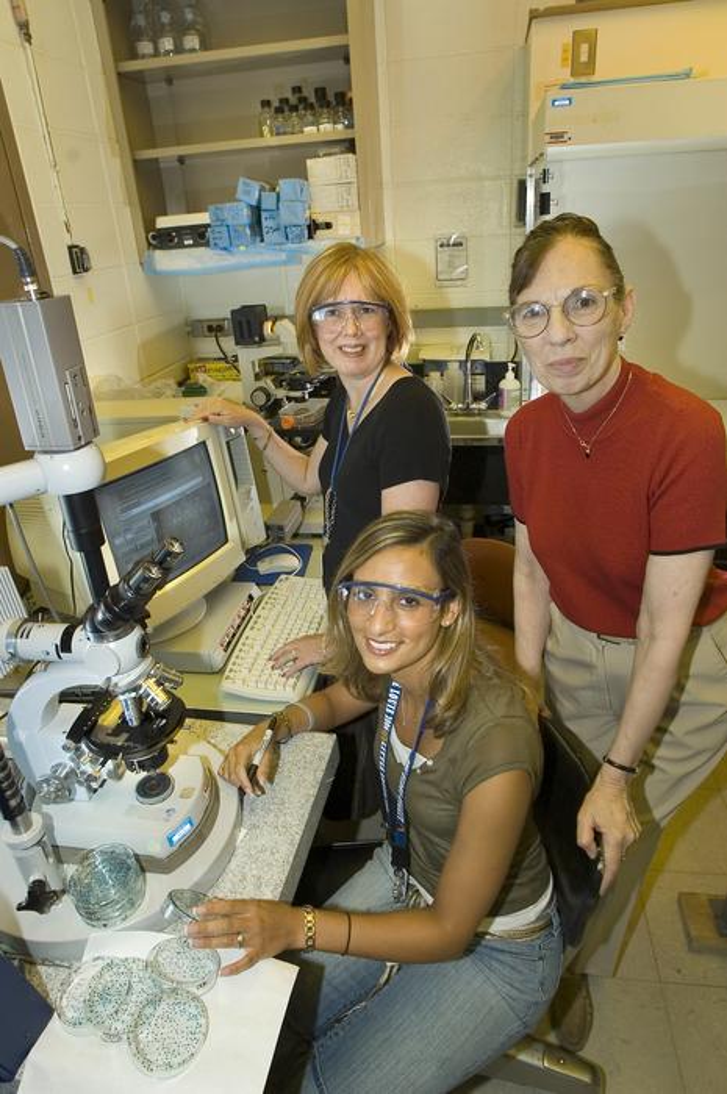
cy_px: 547
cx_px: 364
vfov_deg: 81.3
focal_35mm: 21
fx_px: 638
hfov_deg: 59.4
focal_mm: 14
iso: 400
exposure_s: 1/25
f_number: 7.1
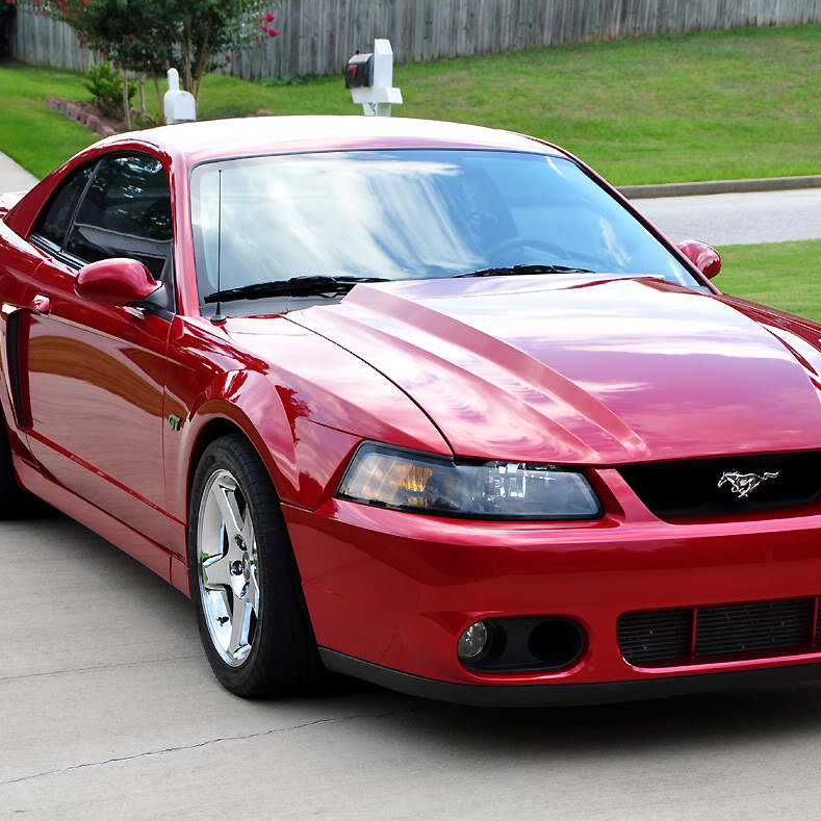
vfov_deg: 18.7
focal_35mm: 93
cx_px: 499
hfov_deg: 18.7
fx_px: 2495
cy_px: 408
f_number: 9
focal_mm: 48
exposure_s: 1/100
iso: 400
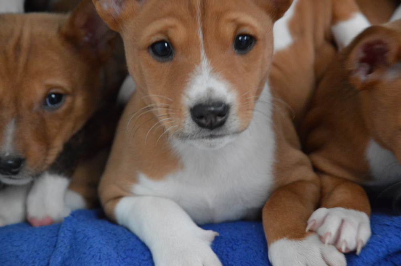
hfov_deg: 14.9
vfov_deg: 9.9
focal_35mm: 138
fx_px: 1535
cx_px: 200
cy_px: 133
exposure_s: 1/50
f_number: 5.6
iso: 3200
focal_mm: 92
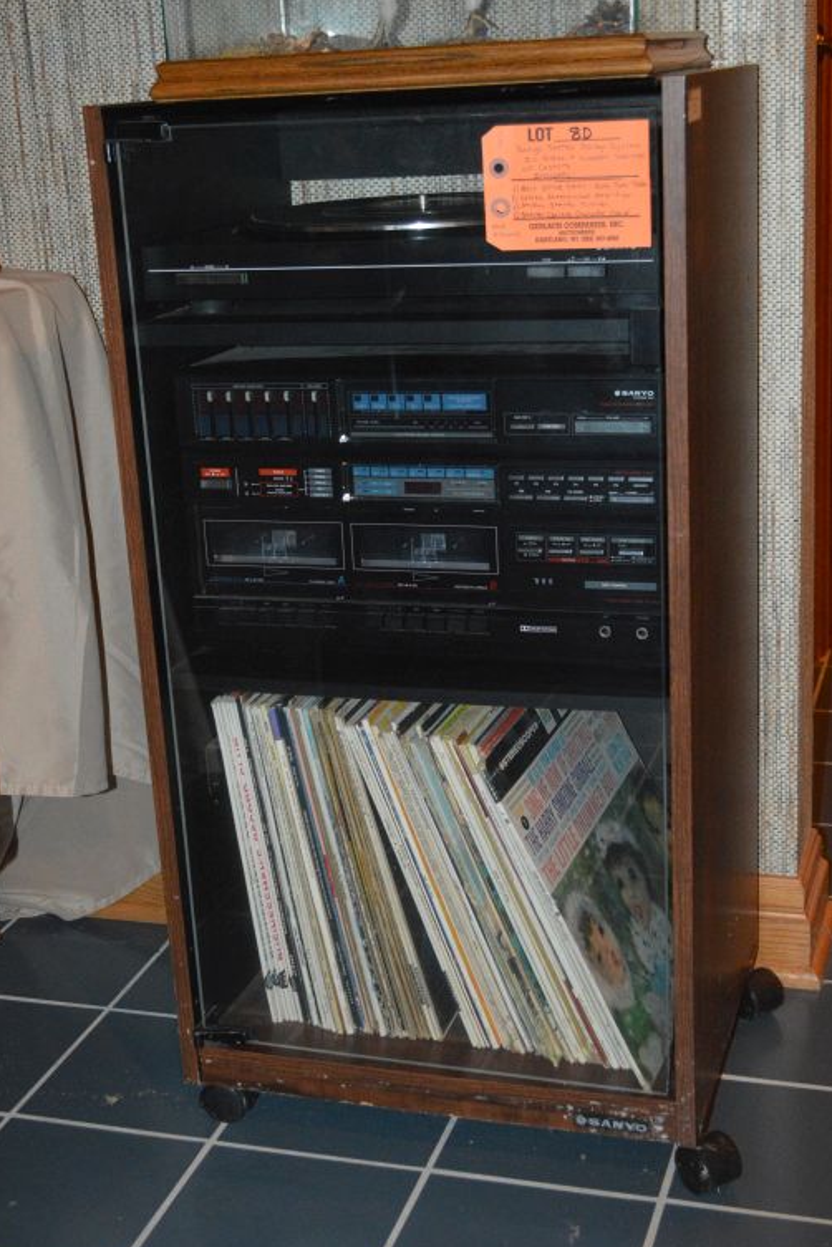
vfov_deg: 38.2
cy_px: 629
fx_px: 1803
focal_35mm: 52
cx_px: 417
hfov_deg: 26.0
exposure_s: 1/60
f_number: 5
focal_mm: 34
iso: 3200
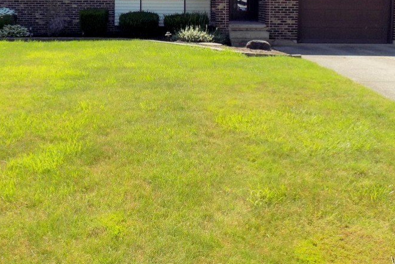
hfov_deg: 51.3
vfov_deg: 34.5
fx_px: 406
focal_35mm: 37
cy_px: 41
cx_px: 148
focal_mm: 4
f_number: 3.1
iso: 80
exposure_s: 1/500
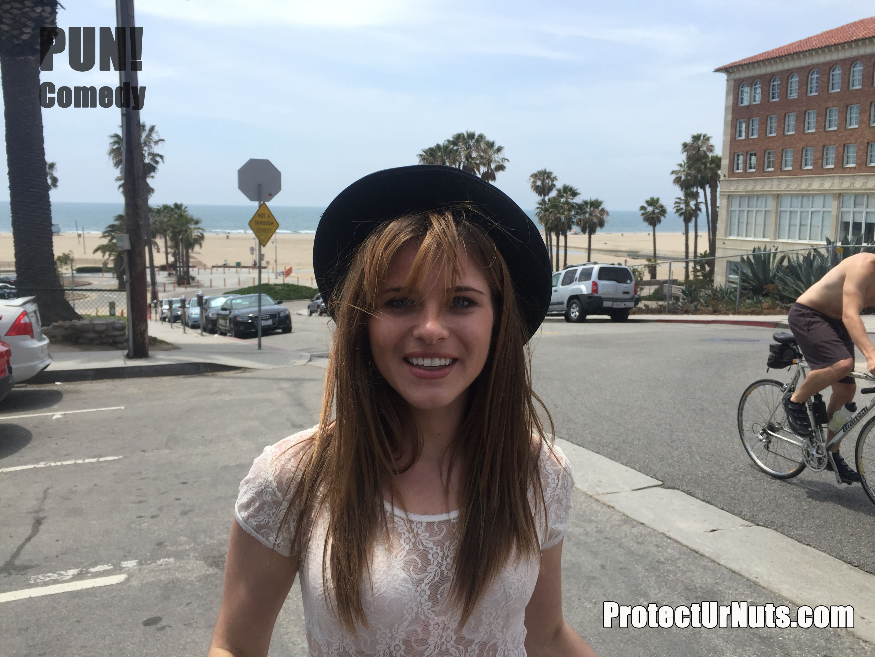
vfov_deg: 48.2
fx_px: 733
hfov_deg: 61.7
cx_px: 438
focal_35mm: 29
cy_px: 328
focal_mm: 4.15
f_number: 2.2
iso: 32
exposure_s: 1/1319
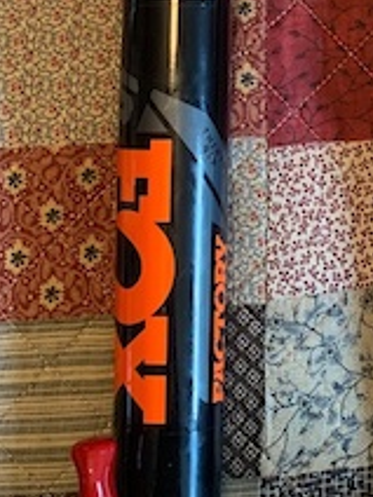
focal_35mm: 98
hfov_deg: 14.9
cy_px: -173
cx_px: 343
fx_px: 1408
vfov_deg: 18.4
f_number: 1.8
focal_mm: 4.25
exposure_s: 1/40
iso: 250
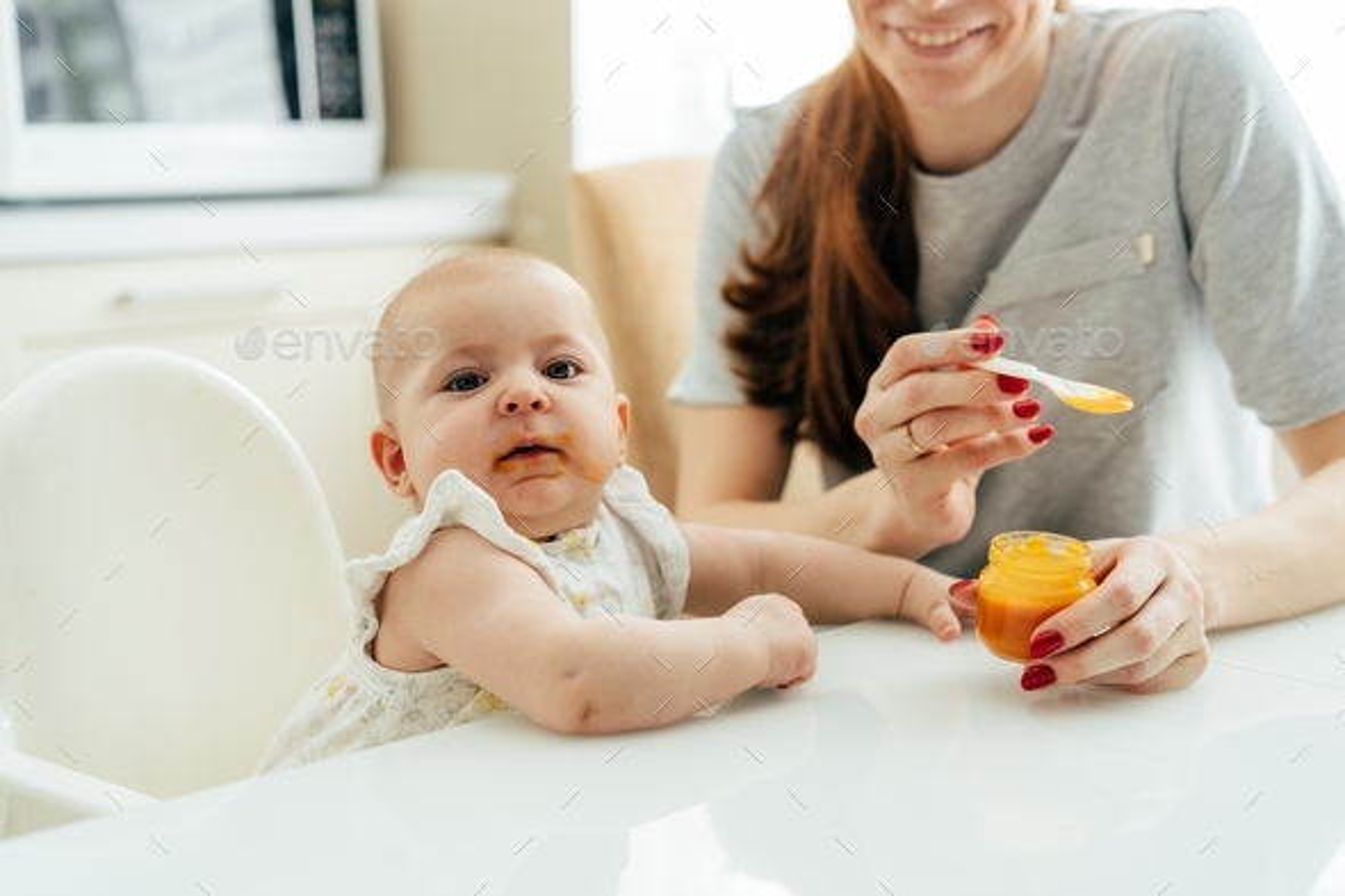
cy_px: 448
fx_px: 2054
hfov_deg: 36.3
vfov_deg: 24.6
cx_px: 672
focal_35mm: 55
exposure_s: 1/250
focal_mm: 55
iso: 400
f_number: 3.2
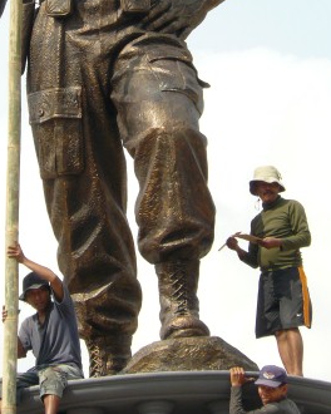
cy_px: 50
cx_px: 107
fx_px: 6123
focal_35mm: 500
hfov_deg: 3.1
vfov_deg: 3.9
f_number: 8
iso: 100
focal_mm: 44
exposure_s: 1/160
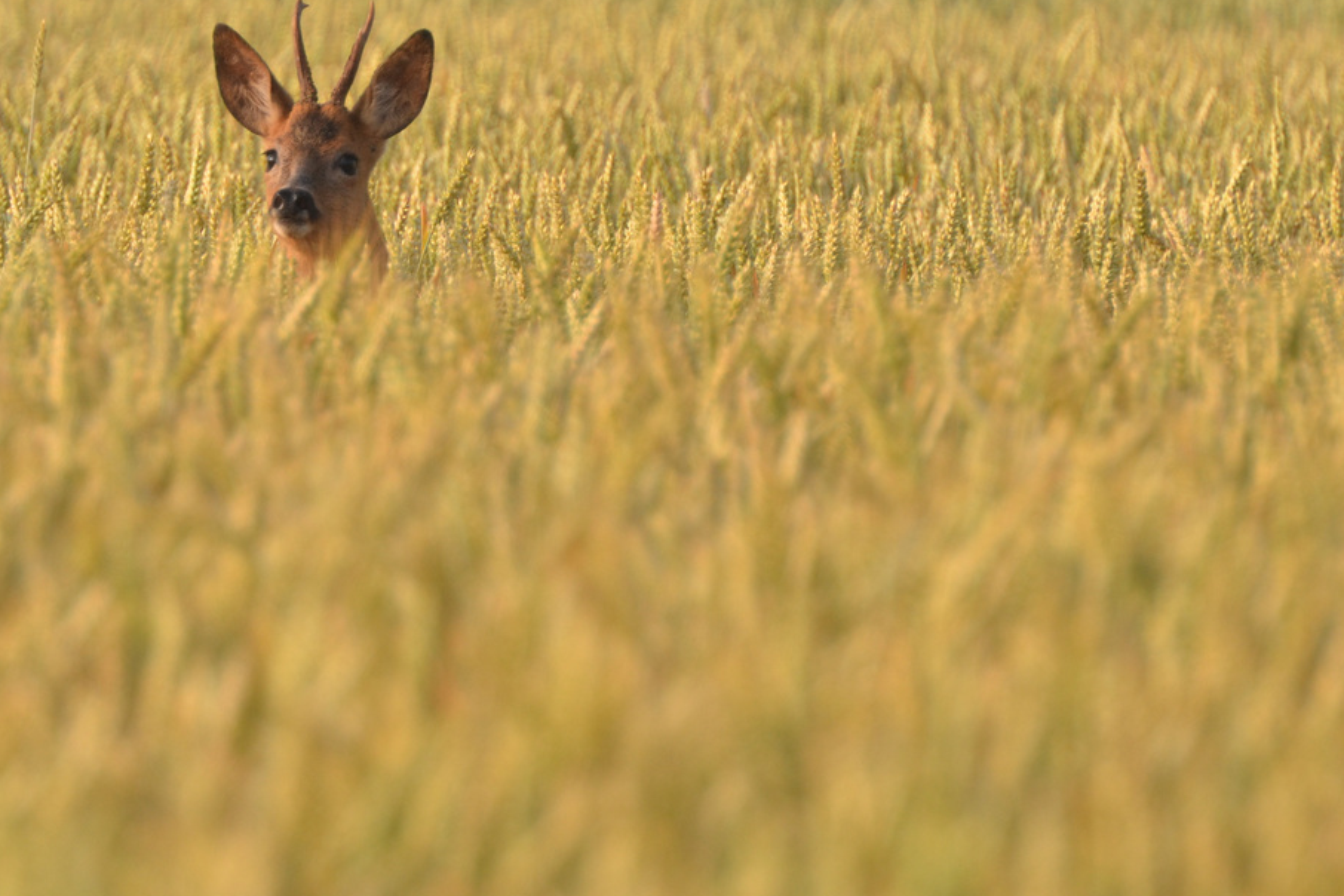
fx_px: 28035
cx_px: 392
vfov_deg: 1.8
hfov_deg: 2.7
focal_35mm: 751
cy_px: 212
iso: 250
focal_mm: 280
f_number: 5.6
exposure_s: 1/500
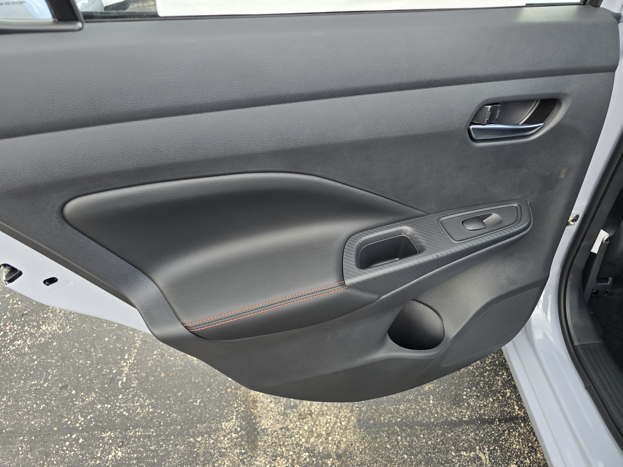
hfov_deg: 73.9
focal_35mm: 23
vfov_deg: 58.9
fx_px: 414
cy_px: 234
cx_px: 312
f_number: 1.7
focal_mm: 6.3
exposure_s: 1/180
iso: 50
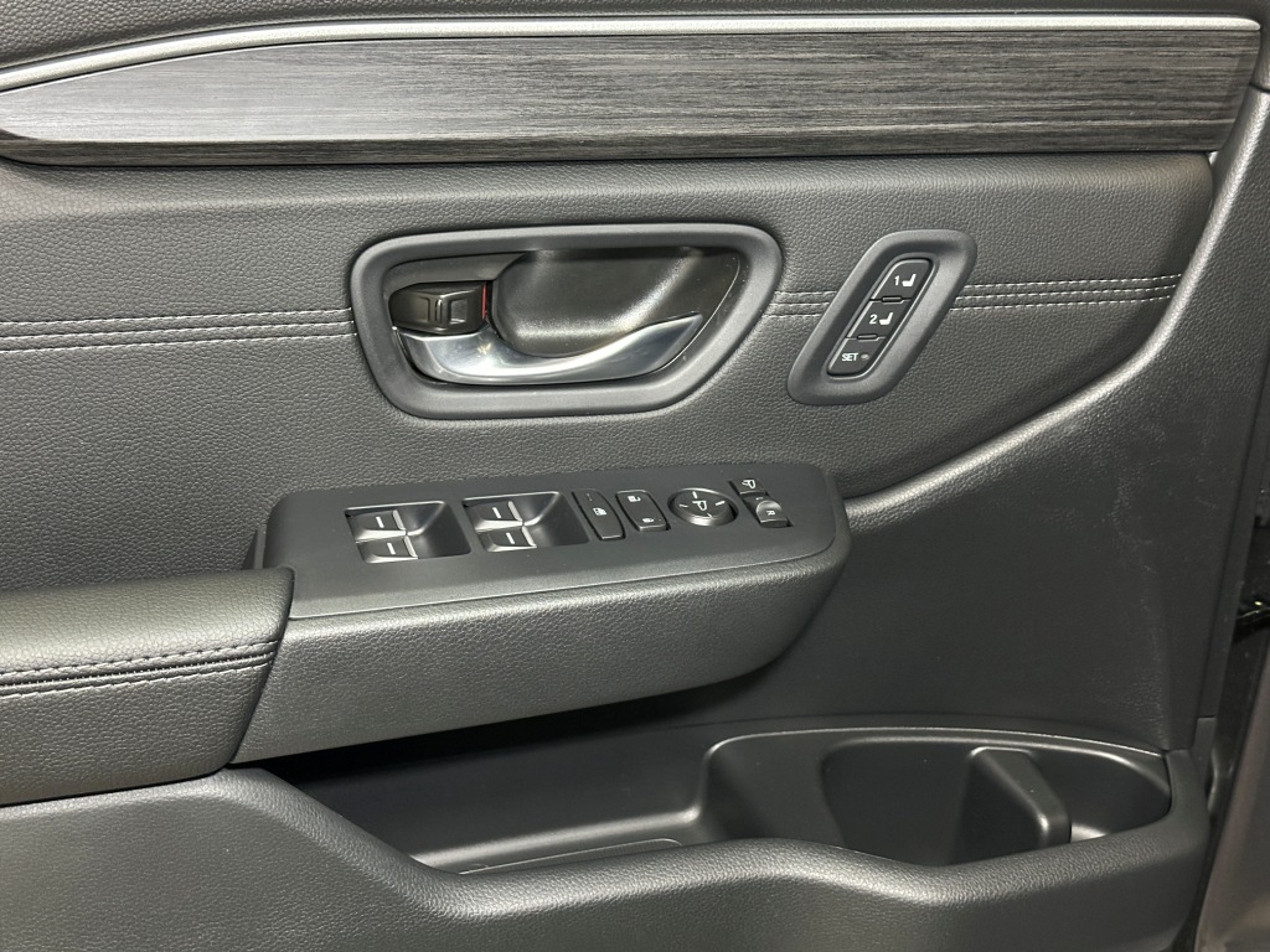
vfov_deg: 30.3
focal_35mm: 48
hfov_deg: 39.7
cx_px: 635
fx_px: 1761
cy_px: 476
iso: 640
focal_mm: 6.86
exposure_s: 1/30
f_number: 1.78
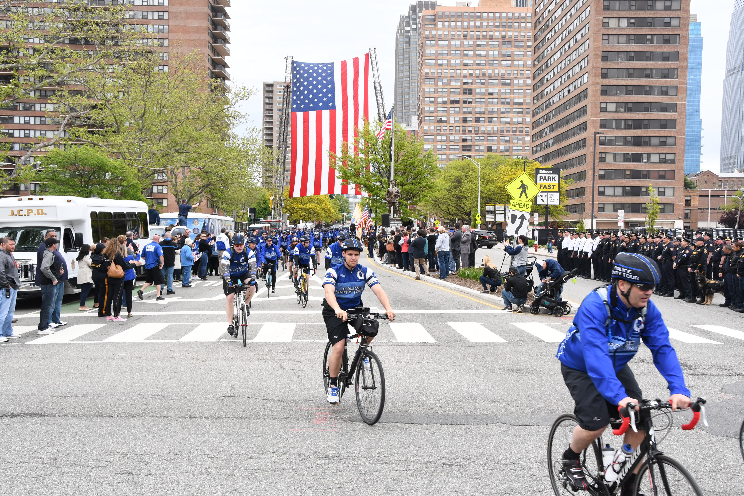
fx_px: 806
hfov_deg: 49.6
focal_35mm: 39
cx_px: 372
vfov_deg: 34.2
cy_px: 248
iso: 400
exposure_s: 1/320
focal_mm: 26
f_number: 9
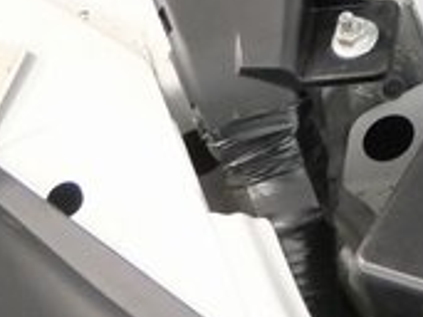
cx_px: 972
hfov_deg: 11.6
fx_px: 1758
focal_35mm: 144
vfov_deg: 9.0
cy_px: -515
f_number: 3.5
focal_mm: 12
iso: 3200
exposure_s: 1/20
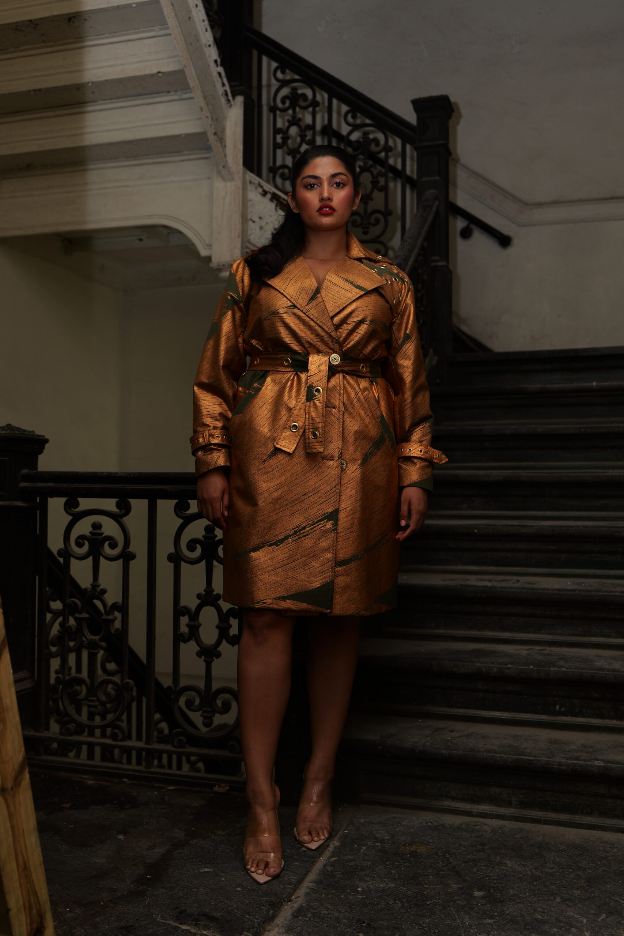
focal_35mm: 35
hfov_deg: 37.9
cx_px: 312
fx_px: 910
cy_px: 468
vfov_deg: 54.4
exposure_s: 1/200
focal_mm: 35
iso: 400
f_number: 3.5
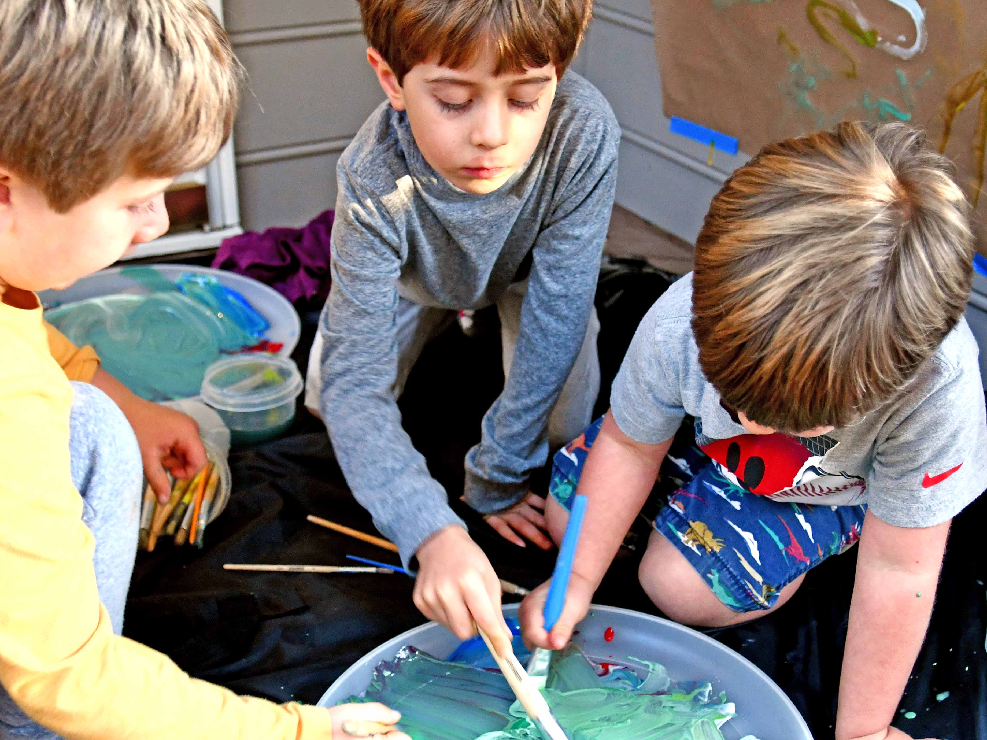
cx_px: 497
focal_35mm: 48
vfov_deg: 30.2
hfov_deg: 39.7
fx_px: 1368
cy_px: 420
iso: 1600
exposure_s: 1/125
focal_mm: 22
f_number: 2.8
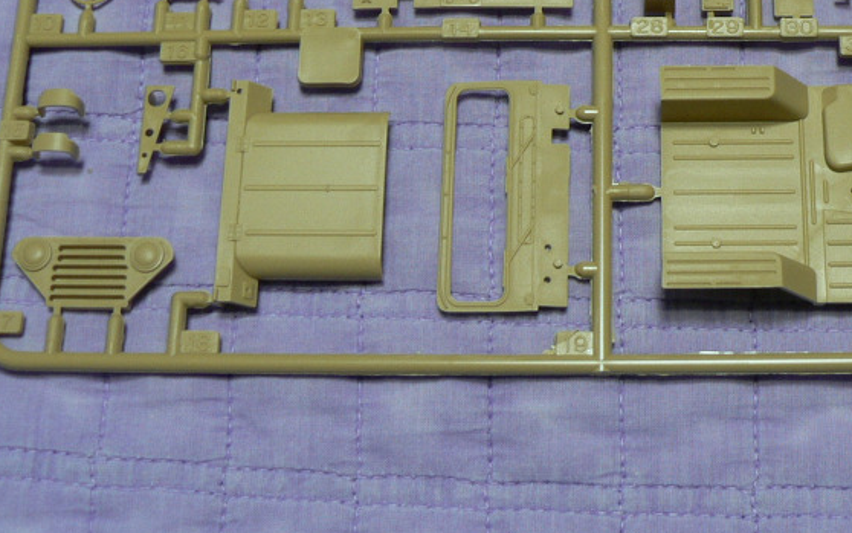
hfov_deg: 29.1
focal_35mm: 70
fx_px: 1626
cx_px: 603
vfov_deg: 18.3
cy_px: 52
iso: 100
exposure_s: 1/13
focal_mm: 6
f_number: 2.8
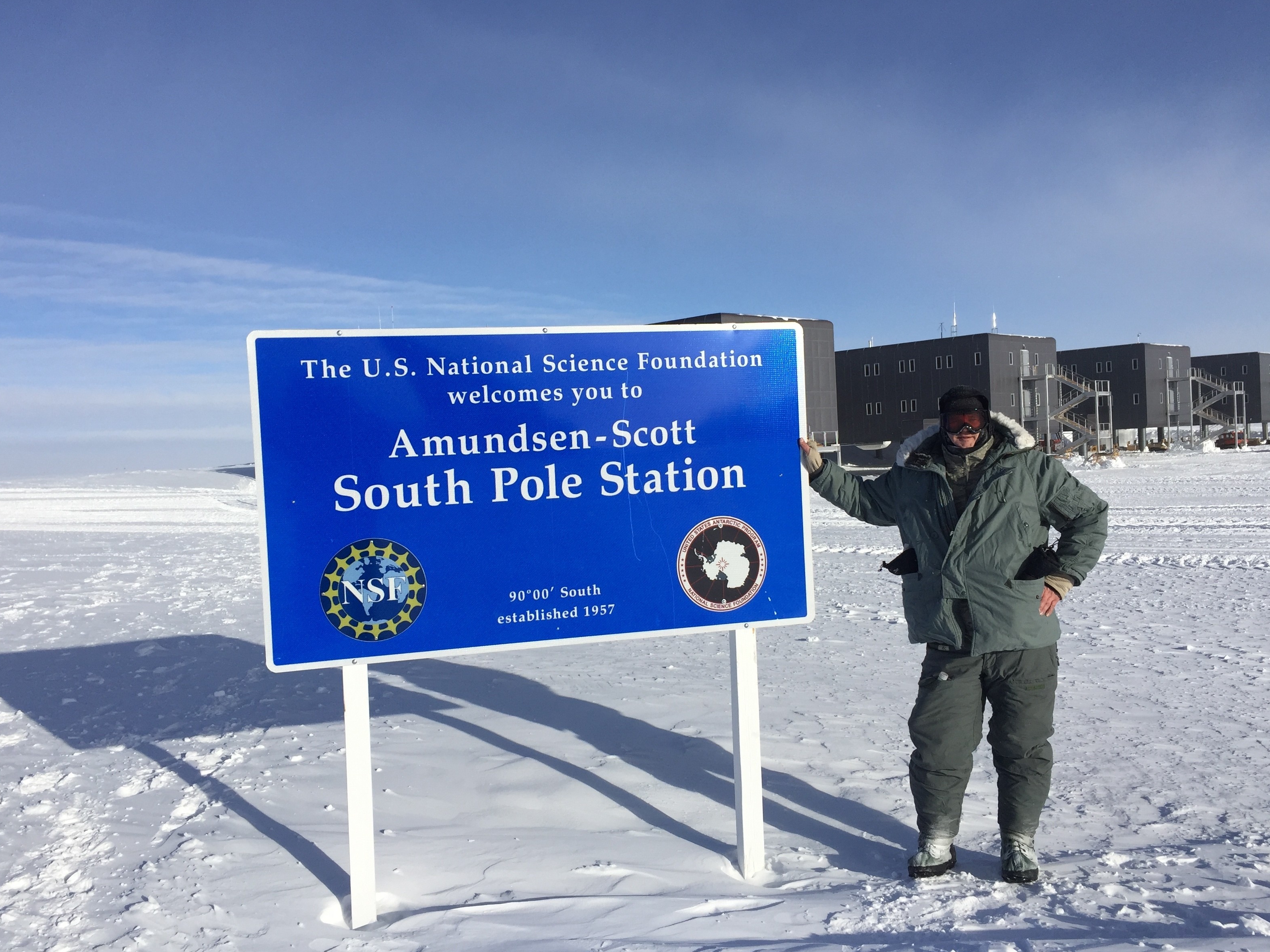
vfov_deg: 46.8
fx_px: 1101
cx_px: 632
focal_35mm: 30
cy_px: 470
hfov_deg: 60.0
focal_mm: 4.15
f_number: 2.2
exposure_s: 1/3968
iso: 32
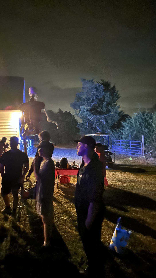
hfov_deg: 42.9
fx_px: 199
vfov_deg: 69.9
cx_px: 75
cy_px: 136
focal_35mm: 27
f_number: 1.78
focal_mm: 6.86
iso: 6400
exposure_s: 1/5
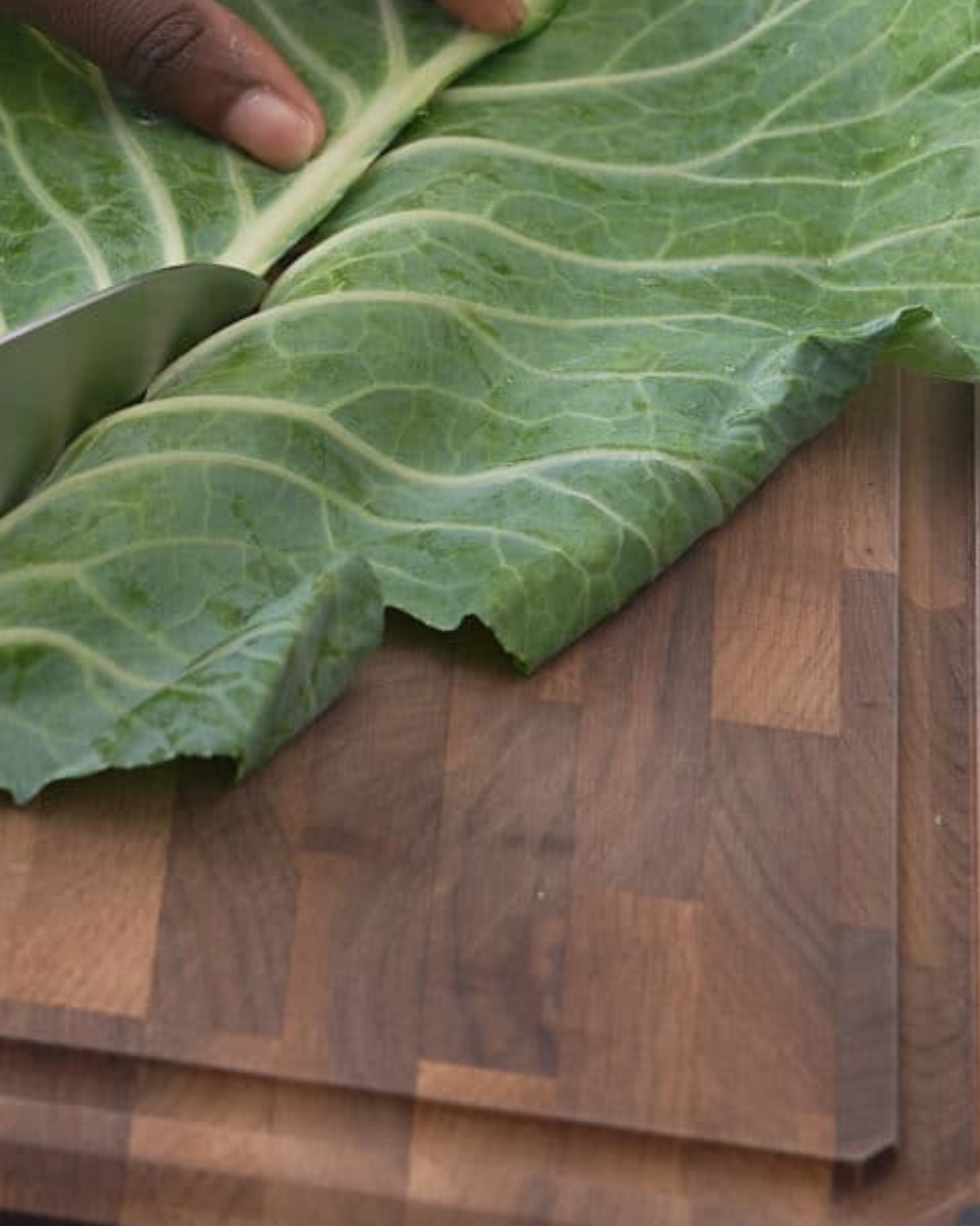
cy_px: 205
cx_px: 181
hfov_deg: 10.9
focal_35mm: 141
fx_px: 5113
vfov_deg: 13.6
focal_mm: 75
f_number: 7.1
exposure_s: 1/200
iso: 160
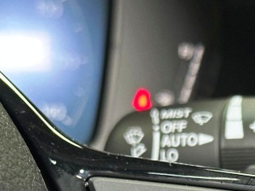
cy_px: 286
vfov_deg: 9.3
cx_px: 236
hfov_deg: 12.6
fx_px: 1149
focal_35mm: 156
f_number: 1.78
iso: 400
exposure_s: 1/40
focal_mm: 6.86
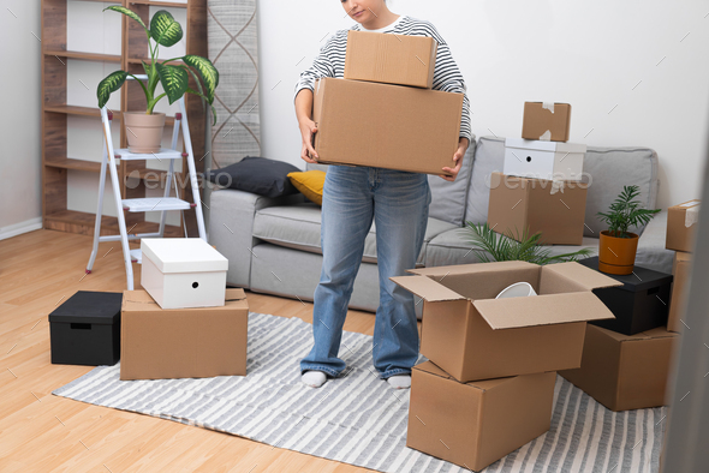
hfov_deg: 39.6
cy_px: 236
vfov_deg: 27.0
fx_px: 985
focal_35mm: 50
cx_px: 354
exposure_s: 1/125
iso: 1000
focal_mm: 50
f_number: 2.5
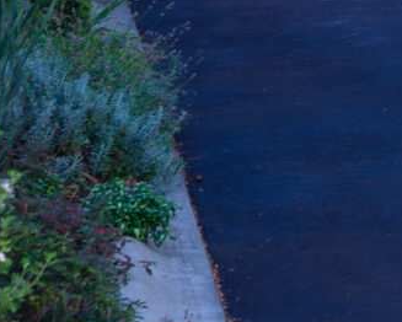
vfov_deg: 5.1
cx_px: 1168
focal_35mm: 294
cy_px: -525
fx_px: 3500
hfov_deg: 6.1
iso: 100
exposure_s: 3
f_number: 8
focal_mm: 40
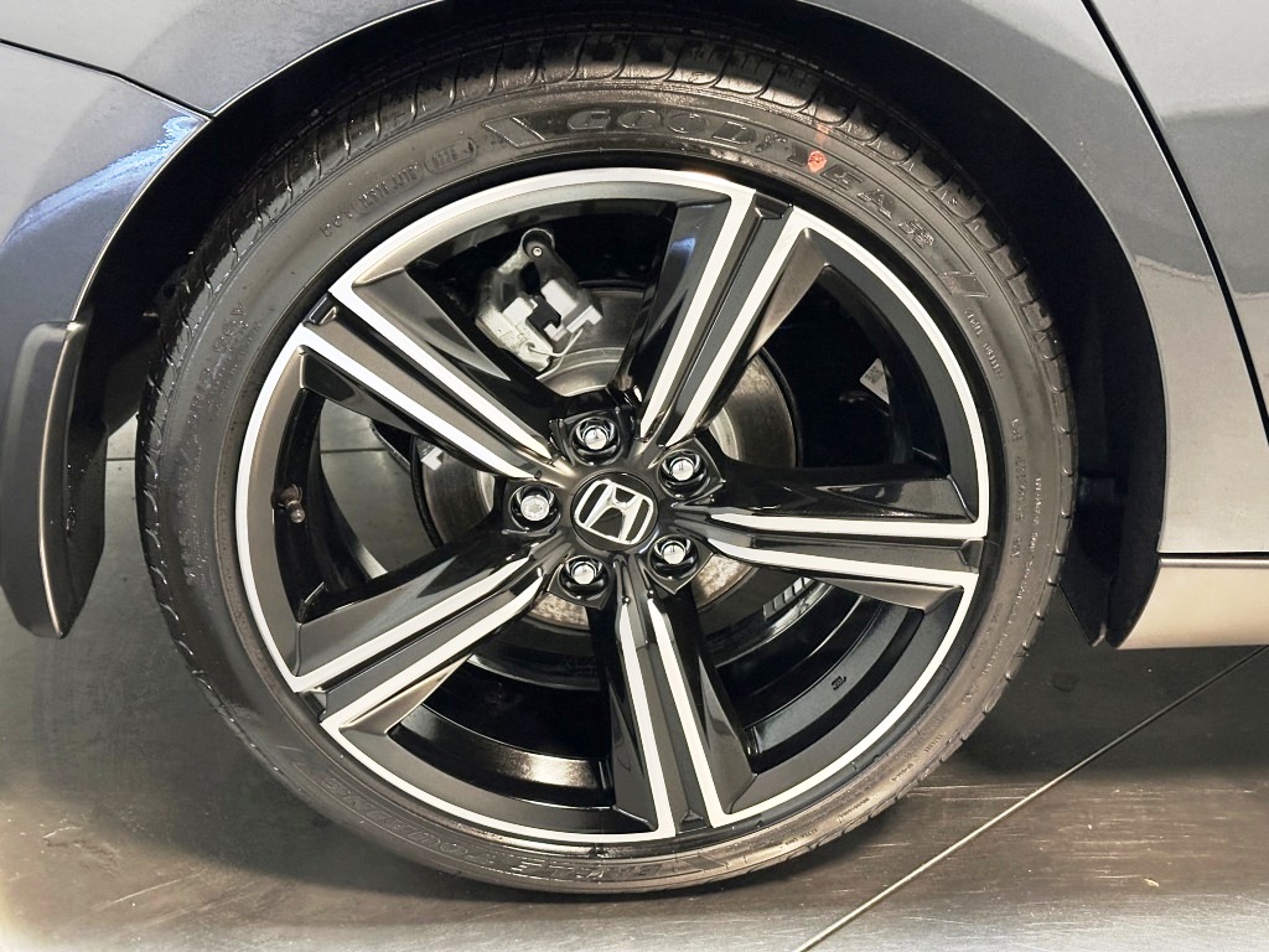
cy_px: 476
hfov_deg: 39.7
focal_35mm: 48
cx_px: 634
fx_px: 1760
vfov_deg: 30.3
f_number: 1.78
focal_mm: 6.86
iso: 640
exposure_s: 1/24
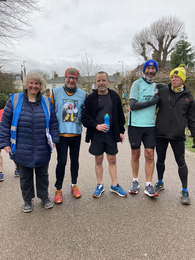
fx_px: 210
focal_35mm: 28
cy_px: 130
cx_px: 98
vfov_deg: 63.4
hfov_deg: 49.7
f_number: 1.8
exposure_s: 1/121
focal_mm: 3.99
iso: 25
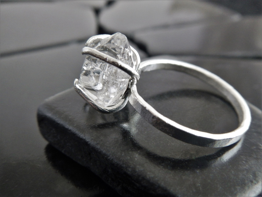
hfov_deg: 60.0
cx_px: 131
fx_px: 227
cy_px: 98
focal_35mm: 30
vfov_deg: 46.8
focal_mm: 5.5
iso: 400
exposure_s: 1/30
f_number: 3.9
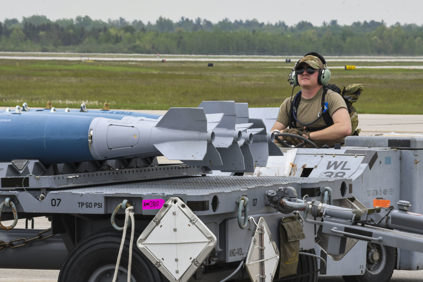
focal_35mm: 300
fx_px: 3525
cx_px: 212
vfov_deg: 4.6
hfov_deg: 6.9
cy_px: 141
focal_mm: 200
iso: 500
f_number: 18
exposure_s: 1/160
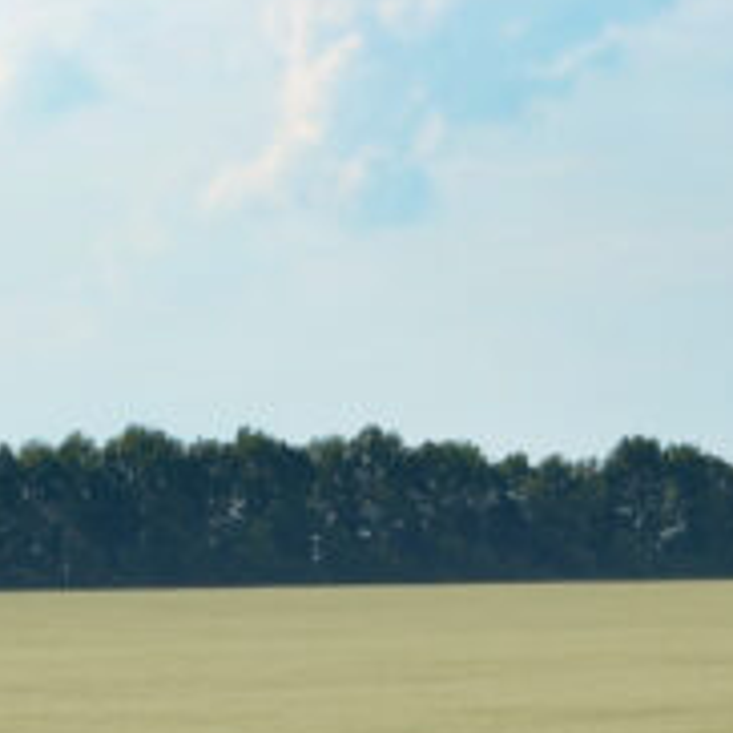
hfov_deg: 4.9
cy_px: 1285
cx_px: 725
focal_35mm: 358
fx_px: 8577
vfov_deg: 4.8
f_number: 5.6
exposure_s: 1/640
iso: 100
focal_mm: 50
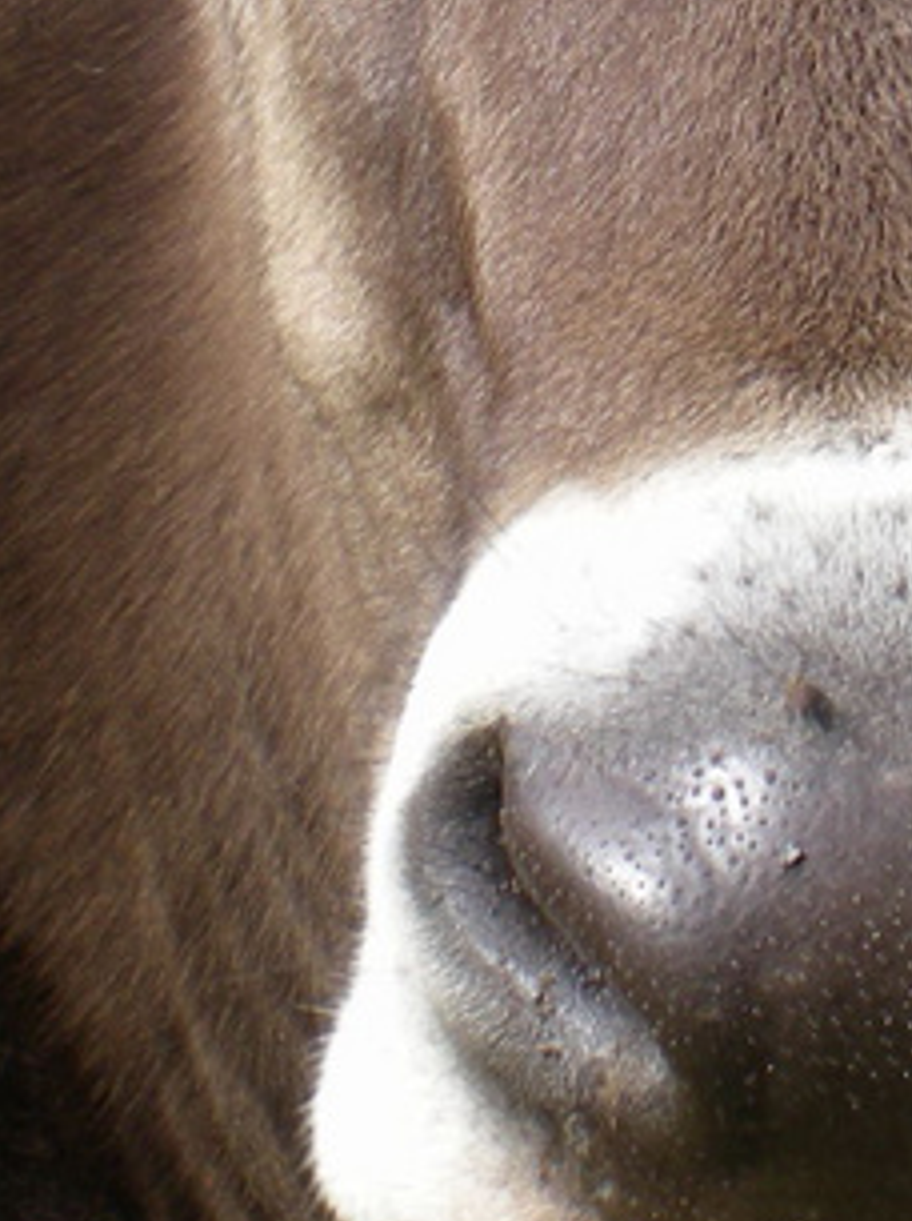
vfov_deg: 12.4
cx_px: 904
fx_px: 5492
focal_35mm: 156
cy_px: -212
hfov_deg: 9.4
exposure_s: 1/163
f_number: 4.9
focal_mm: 7.4
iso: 50
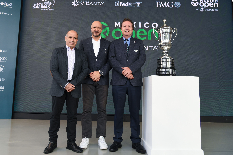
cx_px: 116
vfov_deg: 45.0
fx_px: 188
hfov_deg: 63.7
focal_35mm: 29
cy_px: 78
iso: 500
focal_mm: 29
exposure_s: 1/200
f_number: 6.3
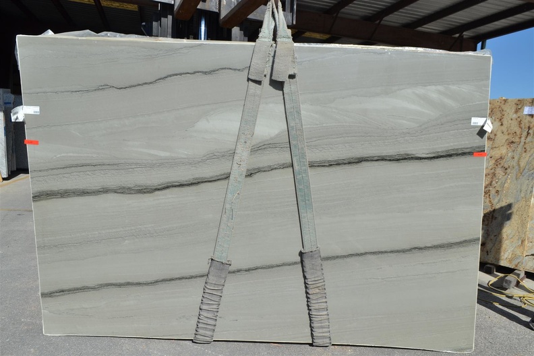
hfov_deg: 67.4
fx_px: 400
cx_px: 267
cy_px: 178
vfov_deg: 47.9
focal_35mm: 27
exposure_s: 1/400
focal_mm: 18
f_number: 10
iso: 200
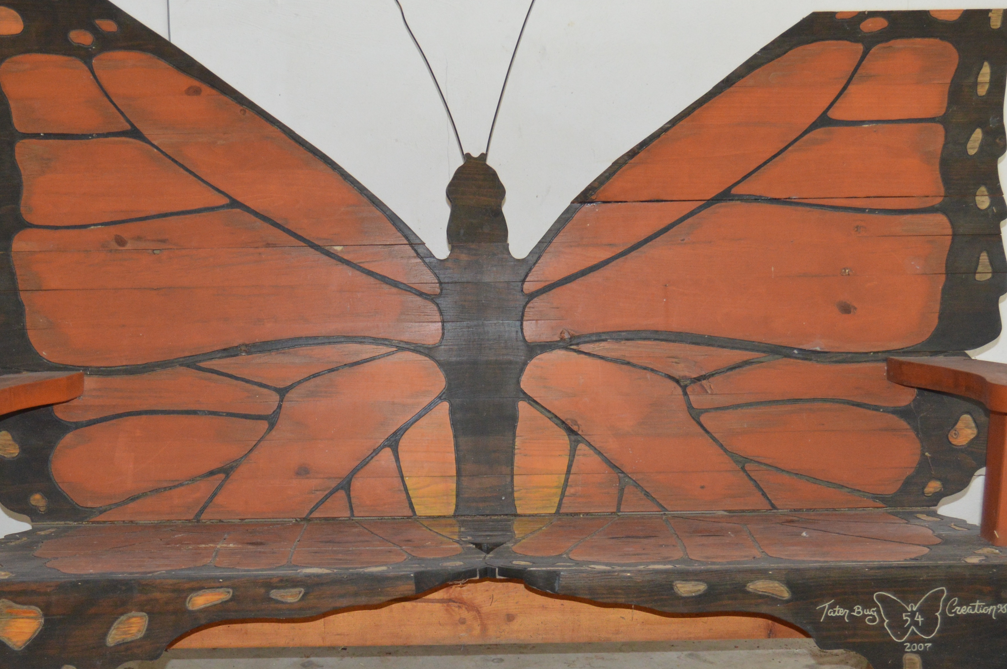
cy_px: 411
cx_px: 444
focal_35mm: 65
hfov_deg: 31.0
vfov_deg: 20.8
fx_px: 1817
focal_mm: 26
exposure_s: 1/60
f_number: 4
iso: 1000
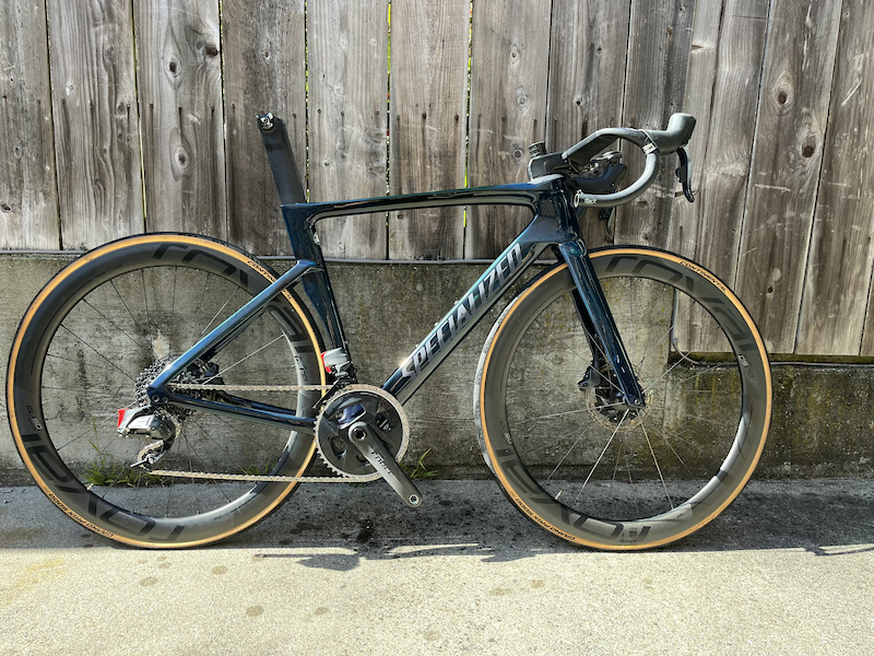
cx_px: 437
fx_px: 656
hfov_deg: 67.3
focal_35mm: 26
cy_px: 328
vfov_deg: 53.1
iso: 50
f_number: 1.6
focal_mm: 5.1
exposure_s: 1/254
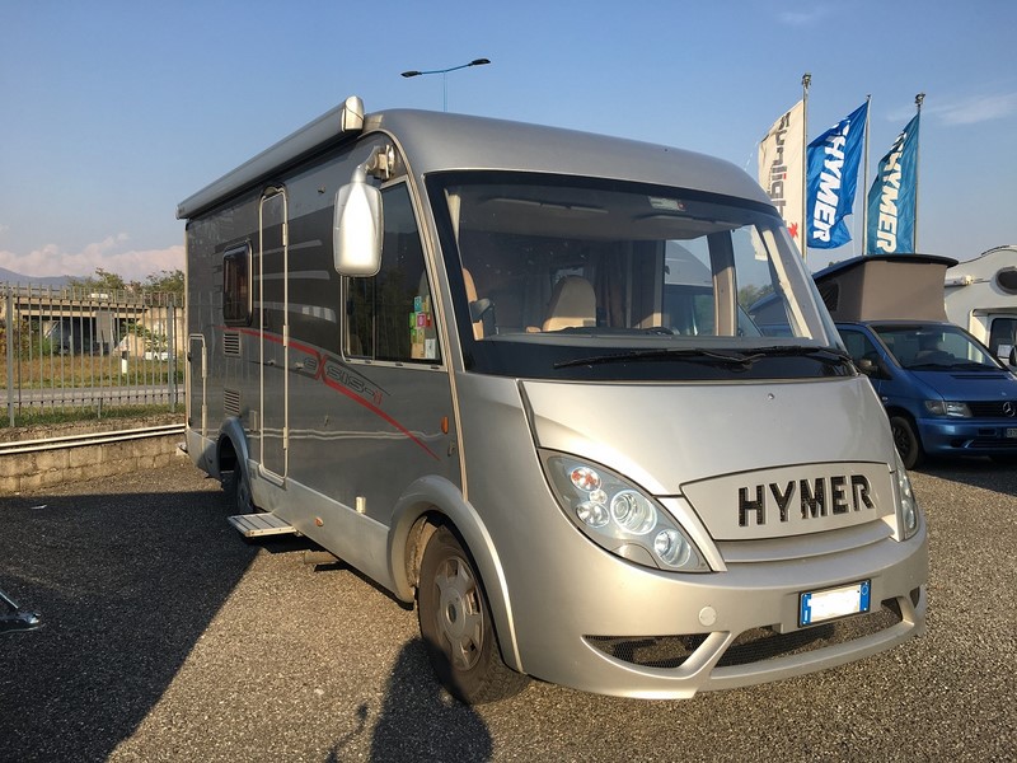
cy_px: 382
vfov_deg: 48.2
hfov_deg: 61.7
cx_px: 508
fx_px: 852
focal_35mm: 29
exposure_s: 1/1221
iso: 25
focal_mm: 4.15
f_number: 2.2
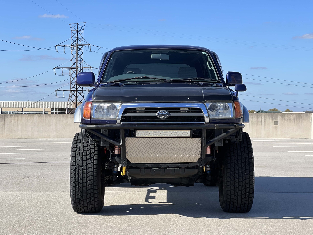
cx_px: 156
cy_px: 118
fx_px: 696
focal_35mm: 77
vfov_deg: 19.1
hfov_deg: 25.3
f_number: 2.8
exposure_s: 1/567
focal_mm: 9
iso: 32
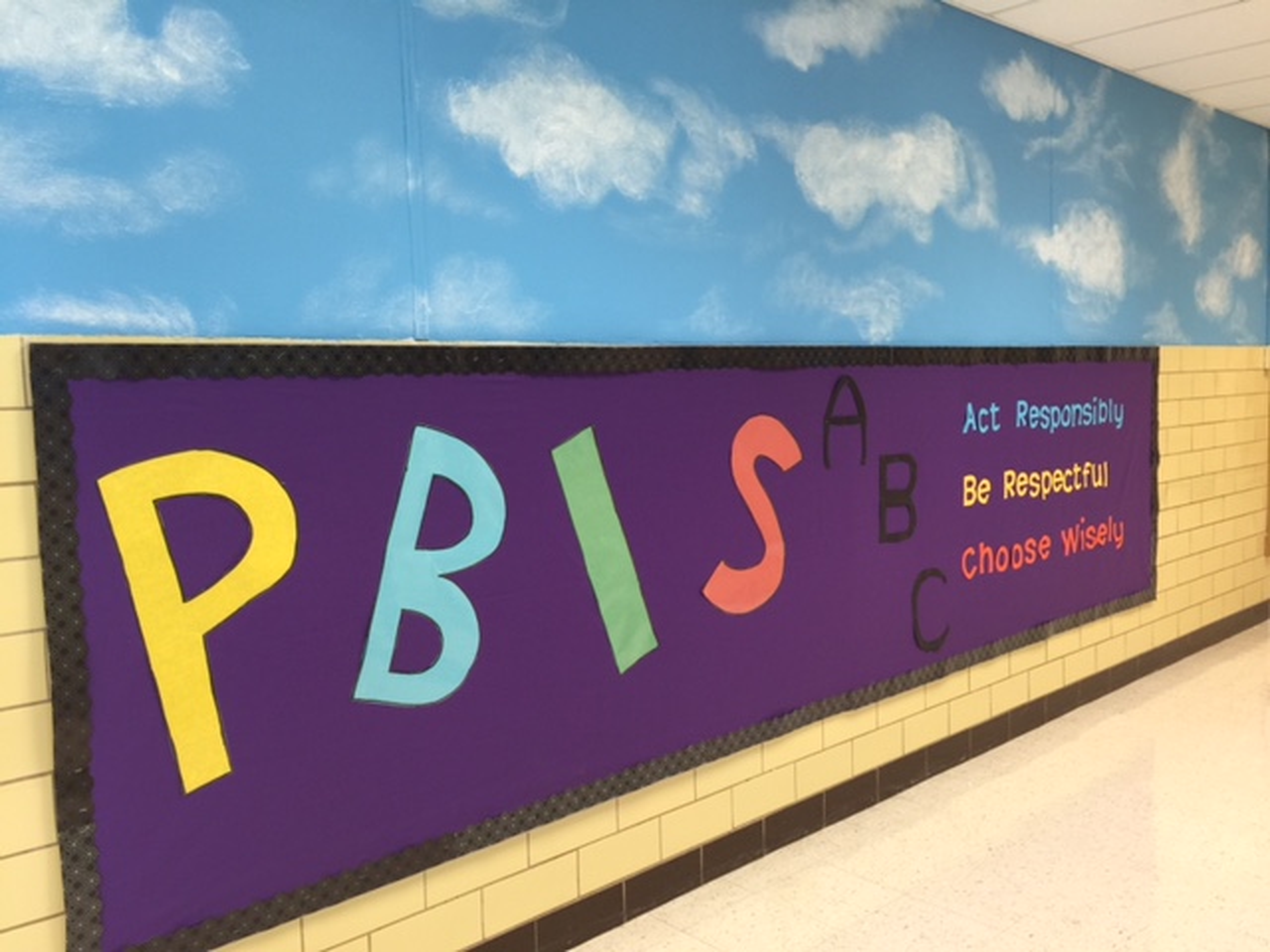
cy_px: 476
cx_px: 635
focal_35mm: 29
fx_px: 1064
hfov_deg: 61.7
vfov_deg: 48.2
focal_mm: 4.15
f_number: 2.2
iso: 40
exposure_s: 1/15
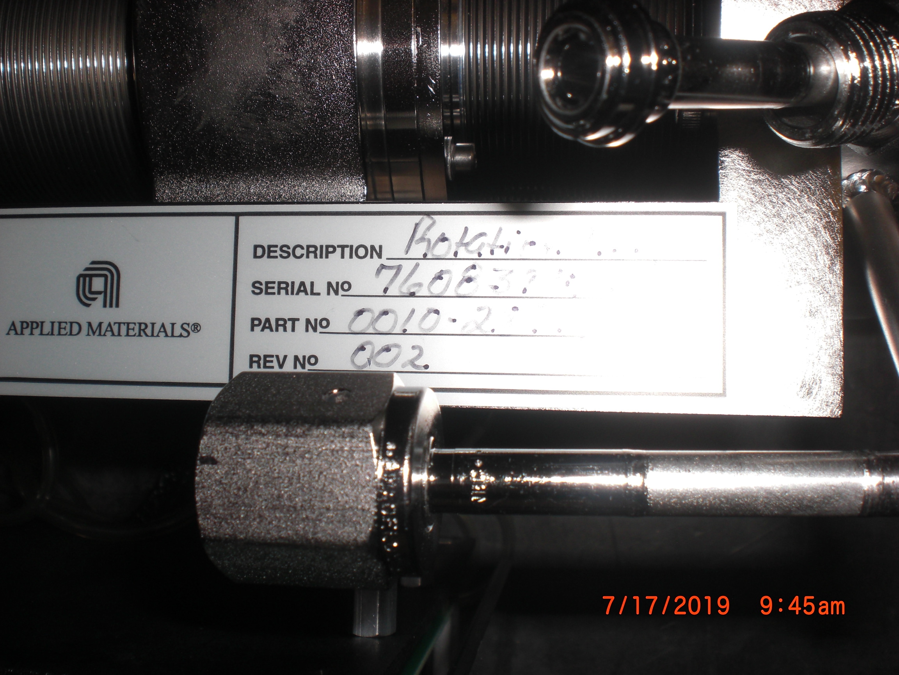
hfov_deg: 49.0
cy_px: 338
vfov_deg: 37.7
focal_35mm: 38
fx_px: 987
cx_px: 450
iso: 64
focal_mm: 6.3
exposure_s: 1/60
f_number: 5.6
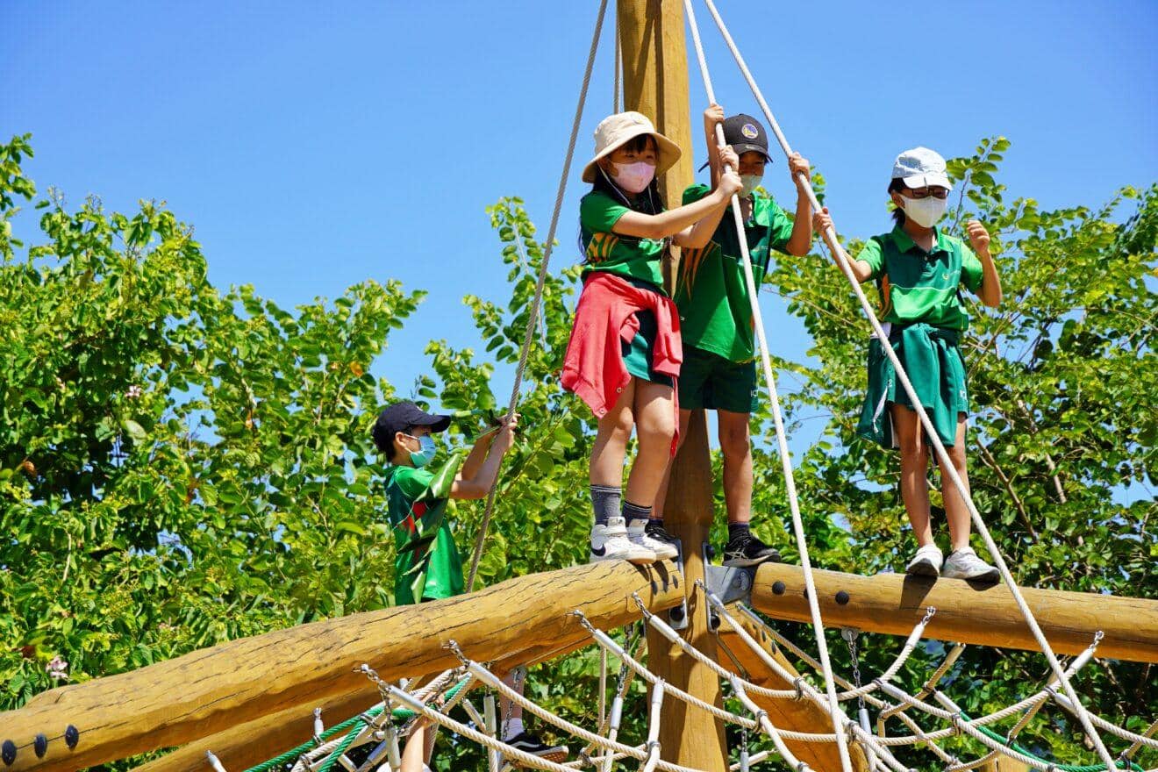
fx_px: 2702
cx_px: 579
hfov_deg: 24.2
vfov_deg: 16.3
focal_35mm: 84
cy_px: 386
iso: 100
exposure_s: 1/500
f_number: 5.6
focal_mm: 56
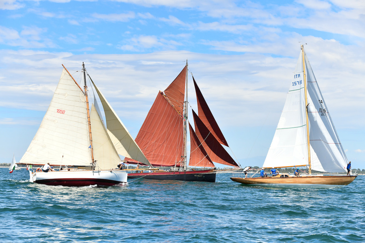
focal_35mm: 82
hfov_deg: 24.8
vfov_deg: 16.6
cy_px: 122
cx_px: 182
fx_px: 831
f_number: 5.6
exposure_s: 1/8000
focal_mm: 82
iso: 1250
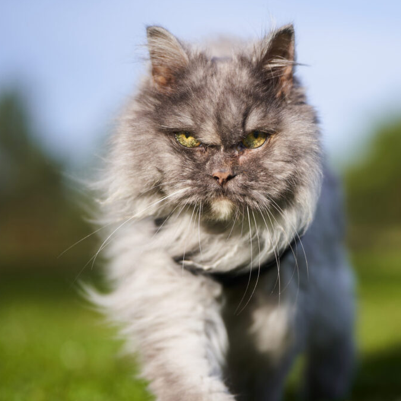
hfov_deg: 14.4
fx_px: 1586
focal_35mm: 121
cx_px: 286
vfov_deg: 14.4
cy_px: 201
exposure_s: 1/1250
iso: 125
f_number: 2.8
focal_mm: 94
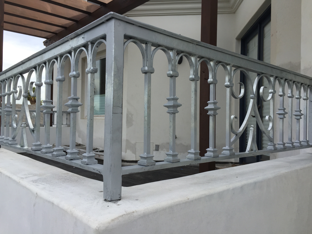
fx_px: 261
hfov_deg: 61.7
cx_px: 156
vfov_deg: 48.2
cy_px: 117
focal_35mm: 29
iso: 32
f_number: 2.2
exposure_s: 1/860
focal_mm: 4.15
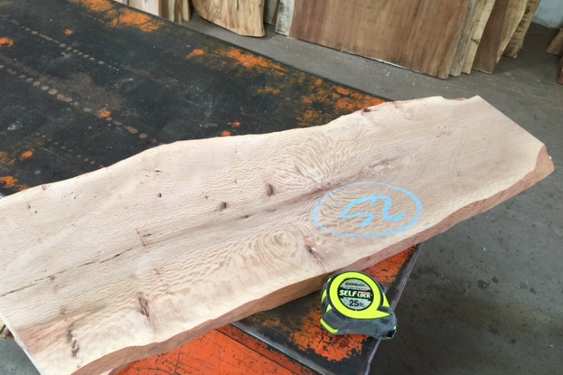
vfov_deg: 42.3
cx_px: 277
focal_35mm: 31
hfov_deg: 60.3
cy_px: 204
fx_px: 485
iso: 40
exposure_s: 1/15
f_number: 2.2
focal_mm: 4.15
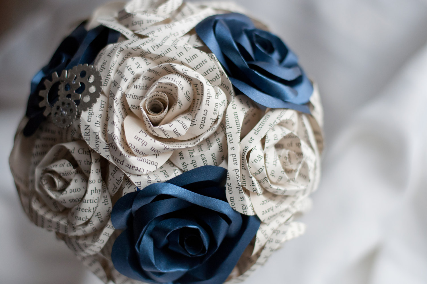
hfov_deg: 27.0
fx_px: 888
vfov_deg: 18.1
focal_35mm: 75
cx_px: 214
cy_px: 142
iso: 800
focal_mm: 50
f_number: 2.2
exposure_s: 1/640
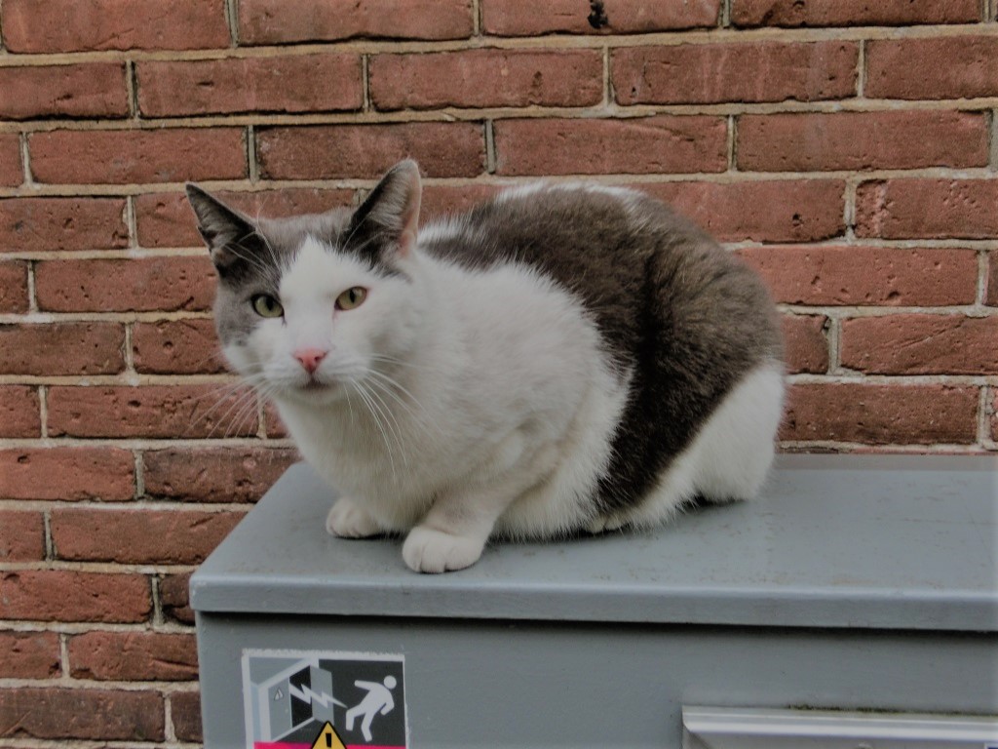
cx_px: 499
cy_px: 374
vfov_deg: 30.9
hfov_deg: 40.4
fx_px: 1355
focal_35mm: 47
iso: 80
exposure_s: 1/125
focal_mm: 8.29
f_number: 4.2
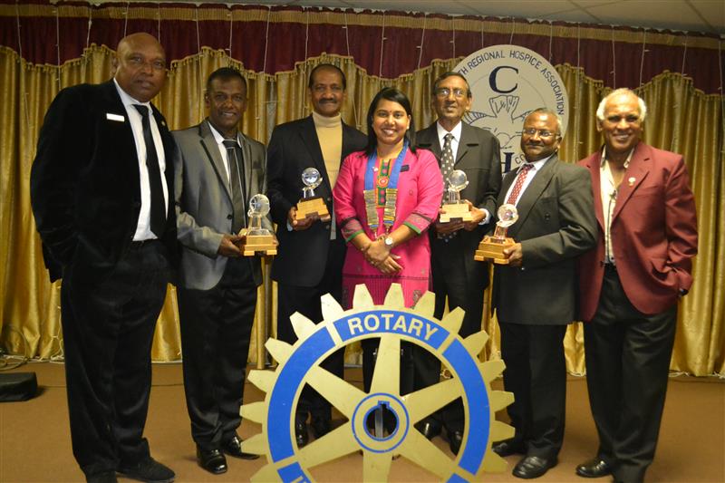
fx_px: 544
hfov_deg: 67.4
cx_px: 362
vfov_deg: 47.9
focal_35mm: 27
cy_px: 242
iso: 3200
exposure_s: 1/60
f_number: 3.5
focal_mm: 18
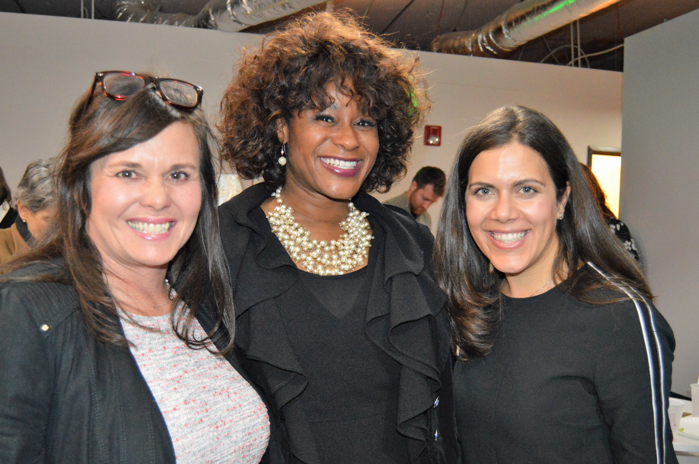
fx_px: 640
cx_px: 350
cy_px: 232
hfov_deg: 57.3
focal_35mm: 33
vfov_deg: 39.9
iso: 3200
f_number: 3.5
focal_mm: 22
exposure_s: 1/60
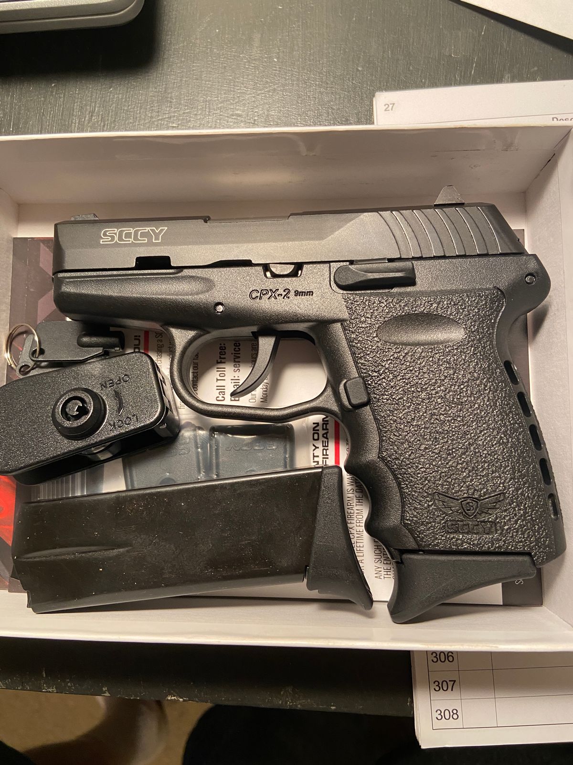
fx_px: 574
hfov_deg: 53.1
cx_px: 286
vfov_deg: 67.3
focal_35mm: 26
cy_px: 382
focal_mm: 4.25
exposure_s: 1/60
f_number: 1.8
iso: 200
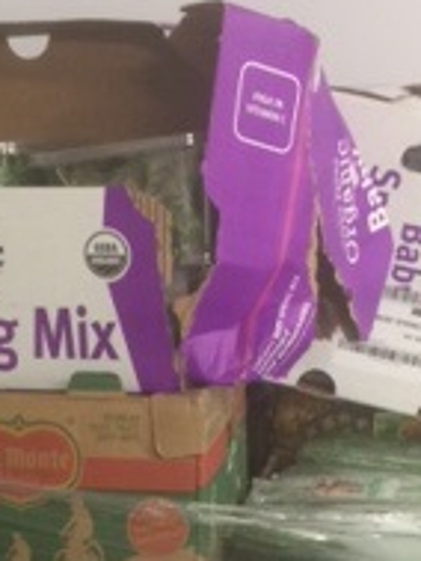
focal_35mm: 98
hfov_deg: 15.1
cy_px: 733
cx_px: 148
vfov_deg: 18.6
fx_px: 1587
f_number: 2.2
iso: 100
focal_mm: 4.15
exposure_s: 1/30
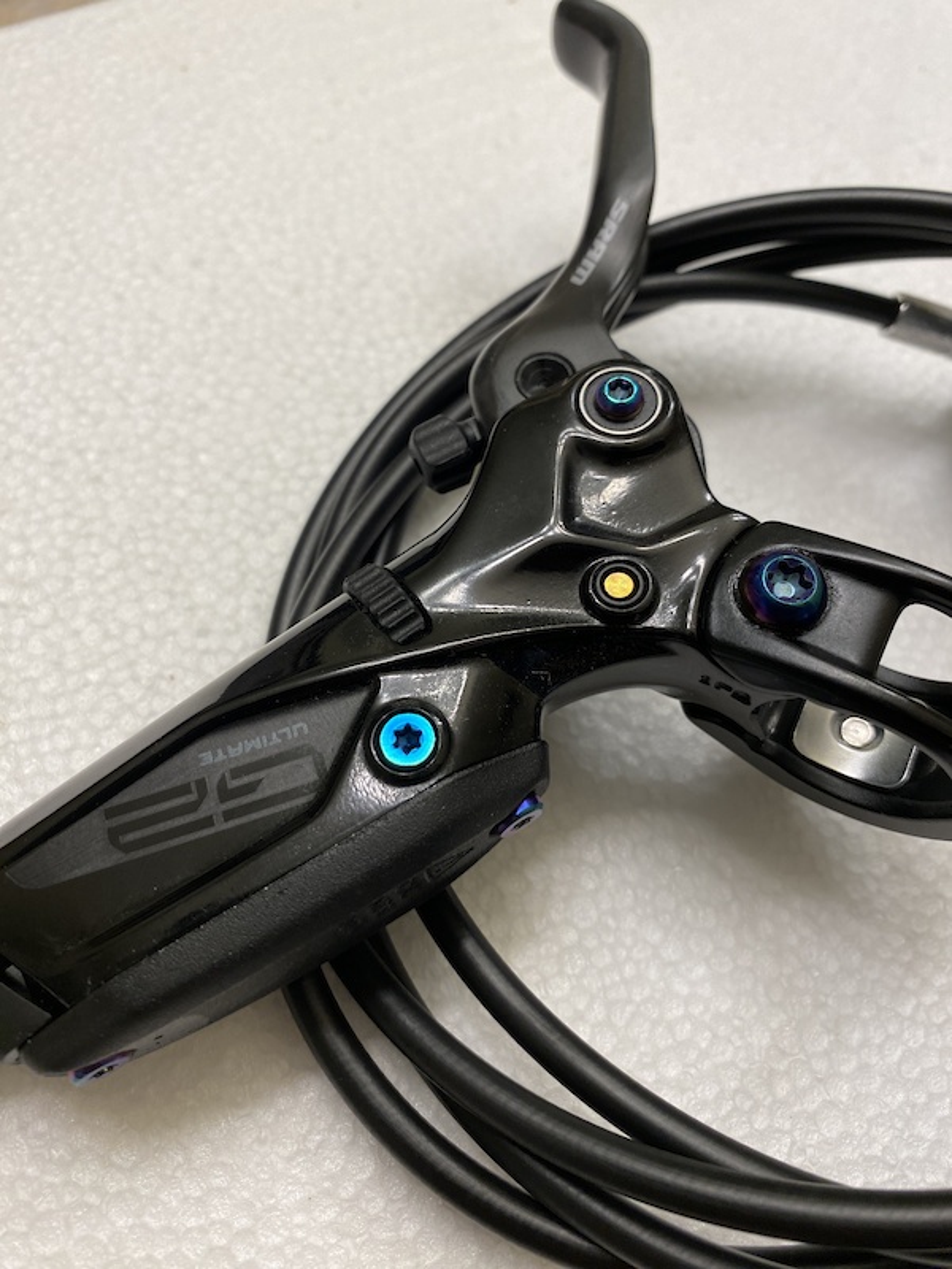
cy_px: 634
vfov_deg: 67.3
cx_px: 476
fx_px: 953
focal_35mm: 26
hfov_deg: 53.1
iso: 80
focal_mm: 4.25
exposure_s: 1/60
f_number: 1.8
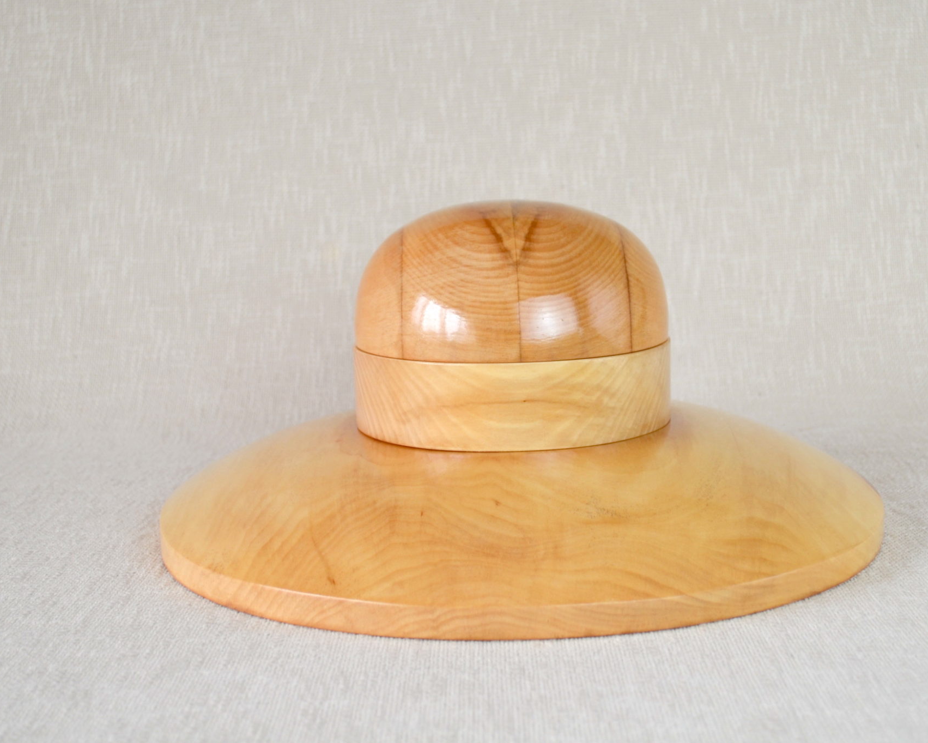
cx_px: 508
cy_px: 372
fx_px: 1209
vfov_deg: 34.2
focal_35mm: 44
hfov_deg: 42.0
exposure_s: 1/50
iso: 100
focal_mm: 26
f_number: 4.2
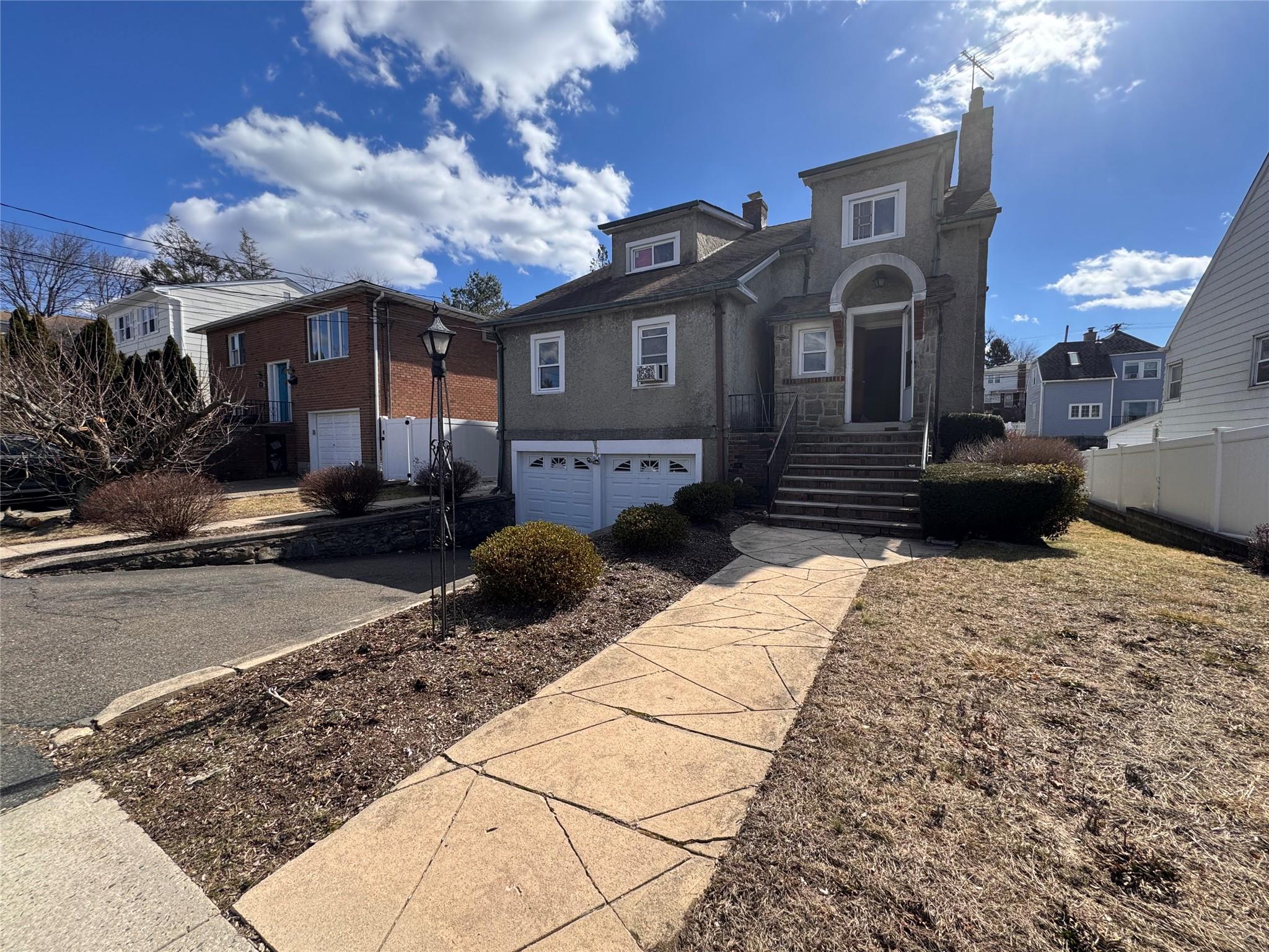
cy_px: 476
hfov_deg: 102.1
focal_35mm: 14
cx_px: 634
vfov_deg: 85.7
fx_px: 513
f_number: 2.2
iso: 50
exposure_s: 1/1256
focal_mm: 2.22
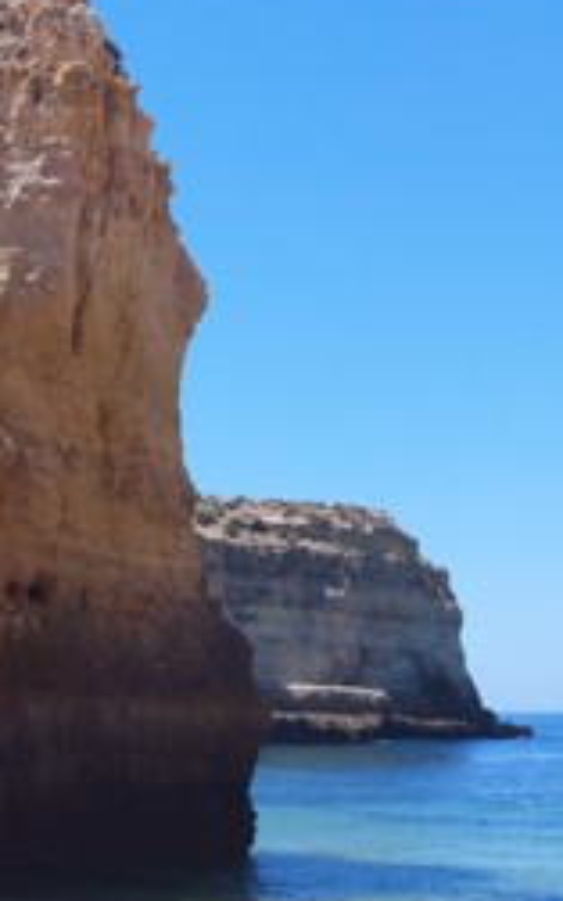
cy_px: 582
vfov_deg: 28.1
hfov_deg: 16.9
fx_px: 1791
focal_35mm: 73
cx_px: -151
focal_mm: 5.23
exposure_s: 1/1438
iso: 40
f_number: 1.8
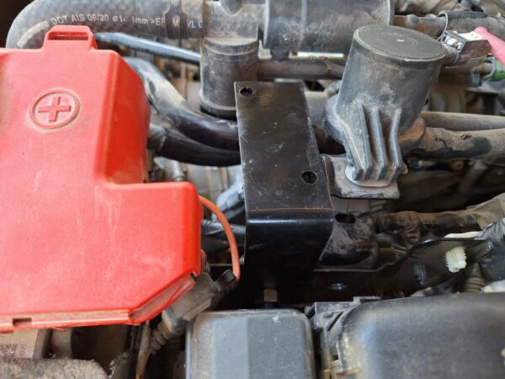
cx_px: 252
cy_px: 190
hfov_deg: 73.9
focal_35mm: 23
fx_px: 336
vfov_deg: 58.9
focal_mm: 5.54
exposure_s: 1/40
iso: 100
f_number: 1.8
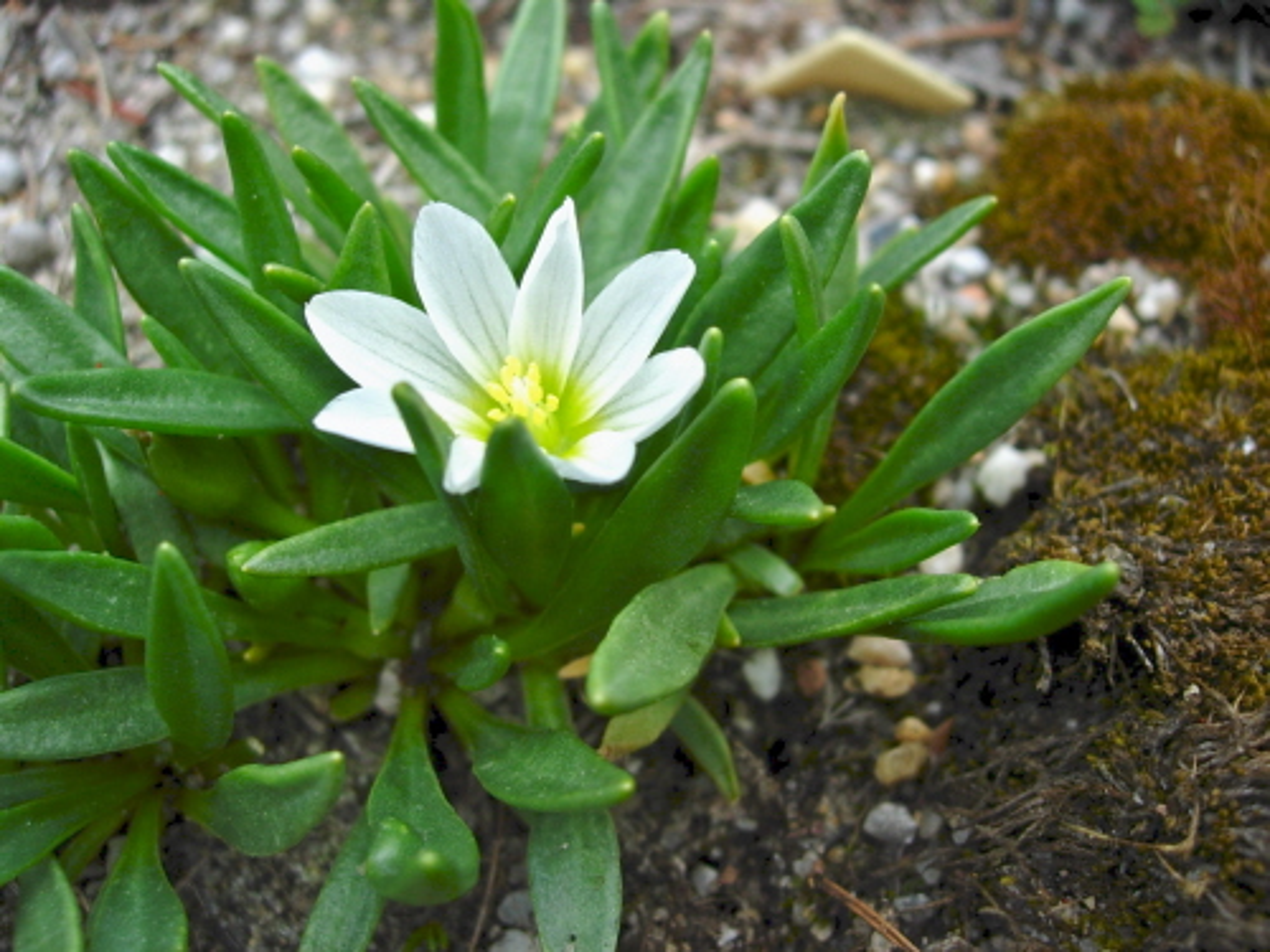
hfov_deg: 49.0
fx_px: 1394
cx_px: 635
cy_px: 476
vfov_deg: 37.7
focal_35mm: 38
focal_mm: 7.8
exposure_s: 1/592
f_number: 2.8
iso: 64
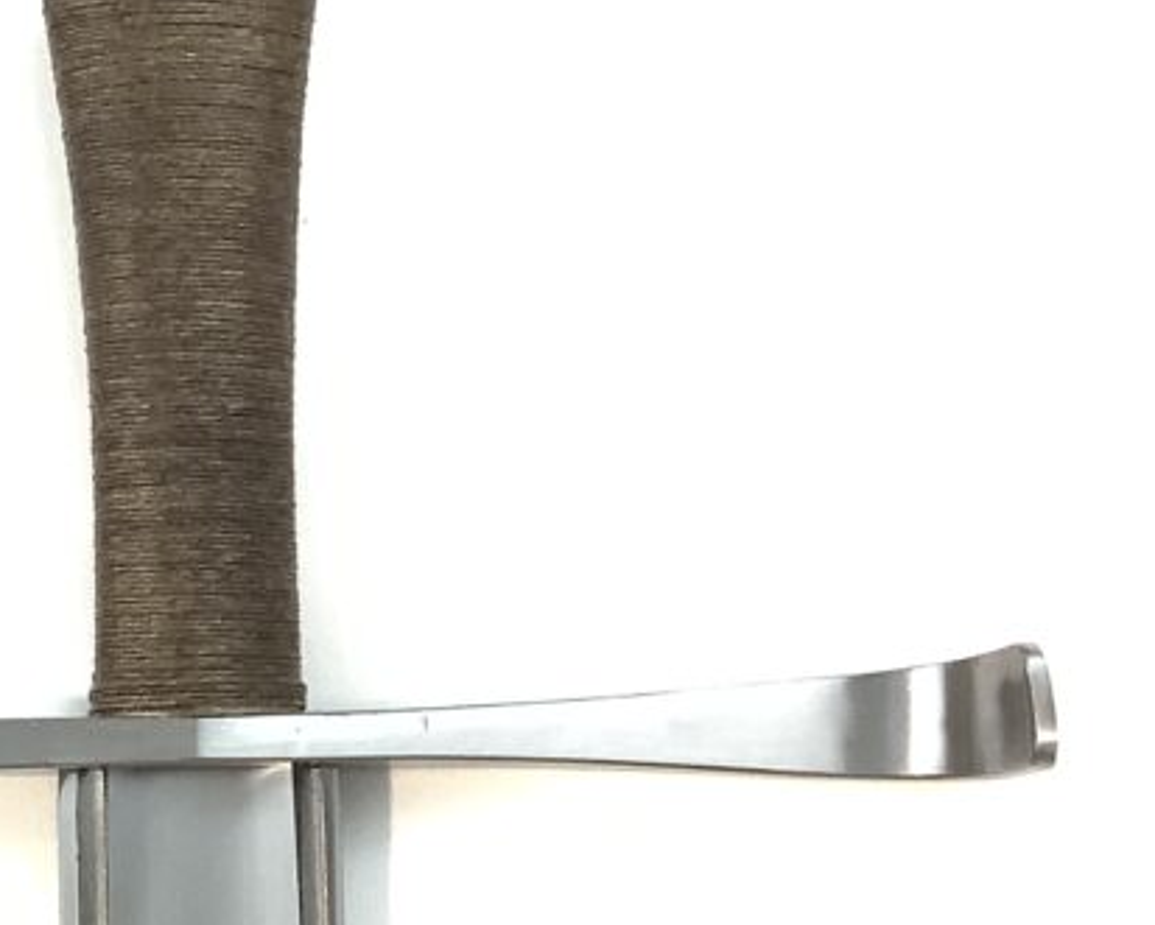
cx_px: 199
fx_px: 2566
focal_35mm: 75
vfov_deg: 20.1
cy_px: 131
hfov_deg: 24.9
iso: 250
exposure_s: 1/60
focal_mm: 3.3
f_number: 2.4
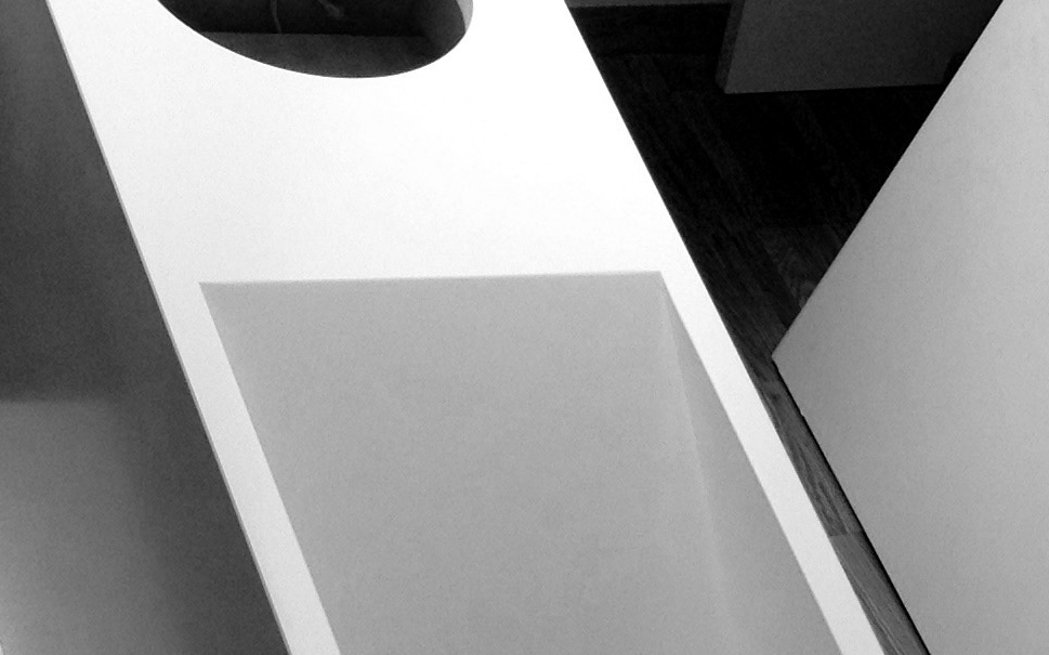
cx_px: 1465
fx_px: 3573
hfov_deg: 15.7
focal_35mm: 125
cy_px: 616
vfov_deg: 10.4
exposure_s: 1/127
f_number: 2.4
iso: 50
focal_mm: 4.28
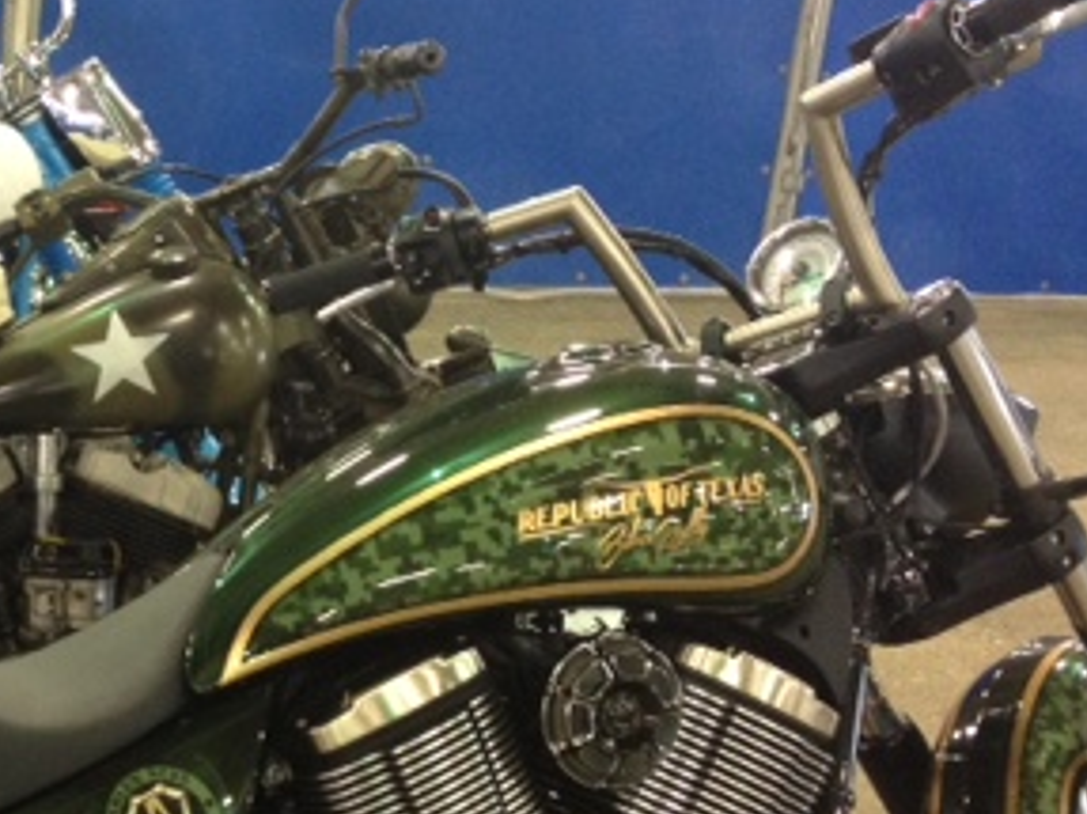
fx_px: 2448
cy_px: 515
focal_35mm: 78
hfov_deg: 24.0
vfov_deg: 18.8
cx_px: 11
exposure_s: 1/20
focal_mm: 4.28
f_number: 2.4
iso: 200
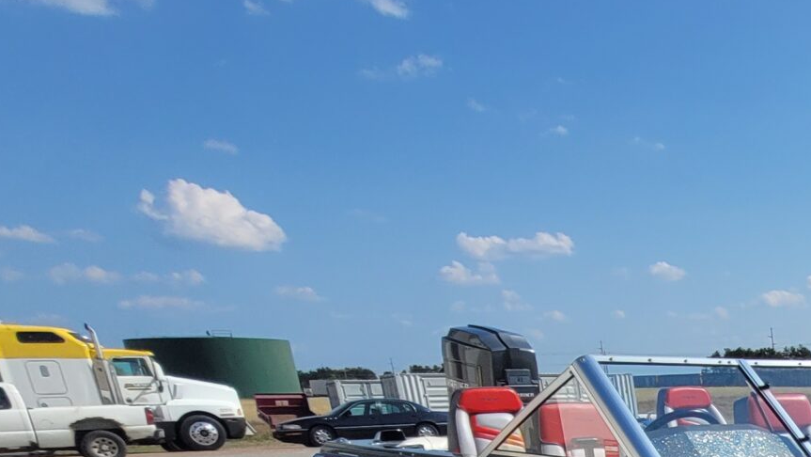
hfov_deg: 37.0
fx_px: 903
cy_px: 701
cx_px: 971
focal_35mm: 42
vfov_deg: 22.7
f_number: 2.2
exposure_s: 1/2463
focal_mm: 1.74
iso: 40
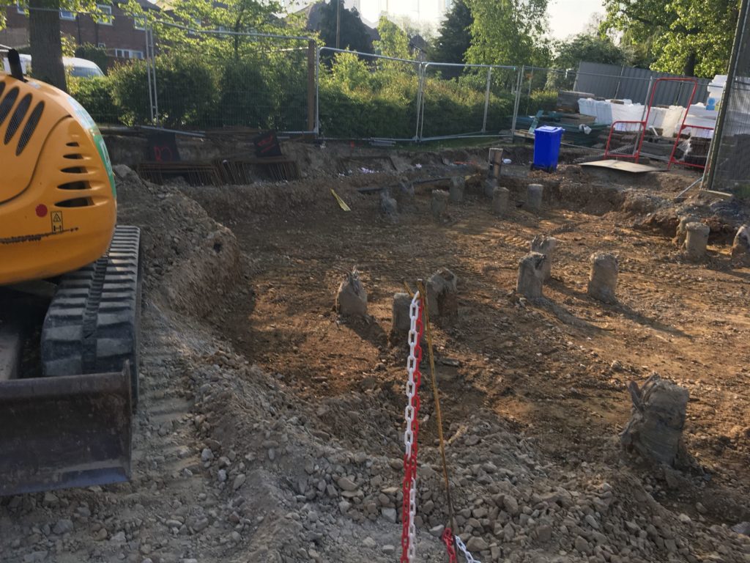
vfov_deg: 48.2
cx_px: 375
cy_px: 282
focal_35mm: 29
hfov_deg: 61.7
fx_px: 628
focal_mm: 4.15
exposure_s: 1/527
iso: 25
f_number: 2.2
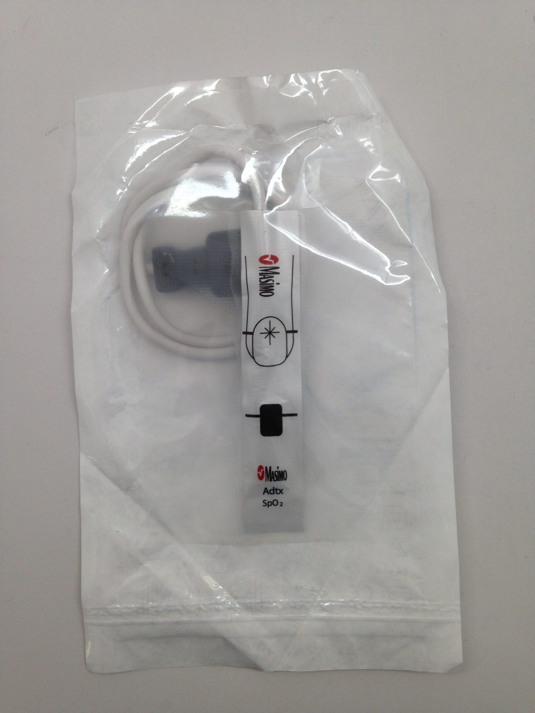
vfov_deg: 55.4
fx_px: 680
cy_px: 356
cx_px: 268
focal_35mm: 33
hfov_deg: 42.9
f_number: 2.4
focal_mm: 4.12
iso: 64
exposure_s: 1/120
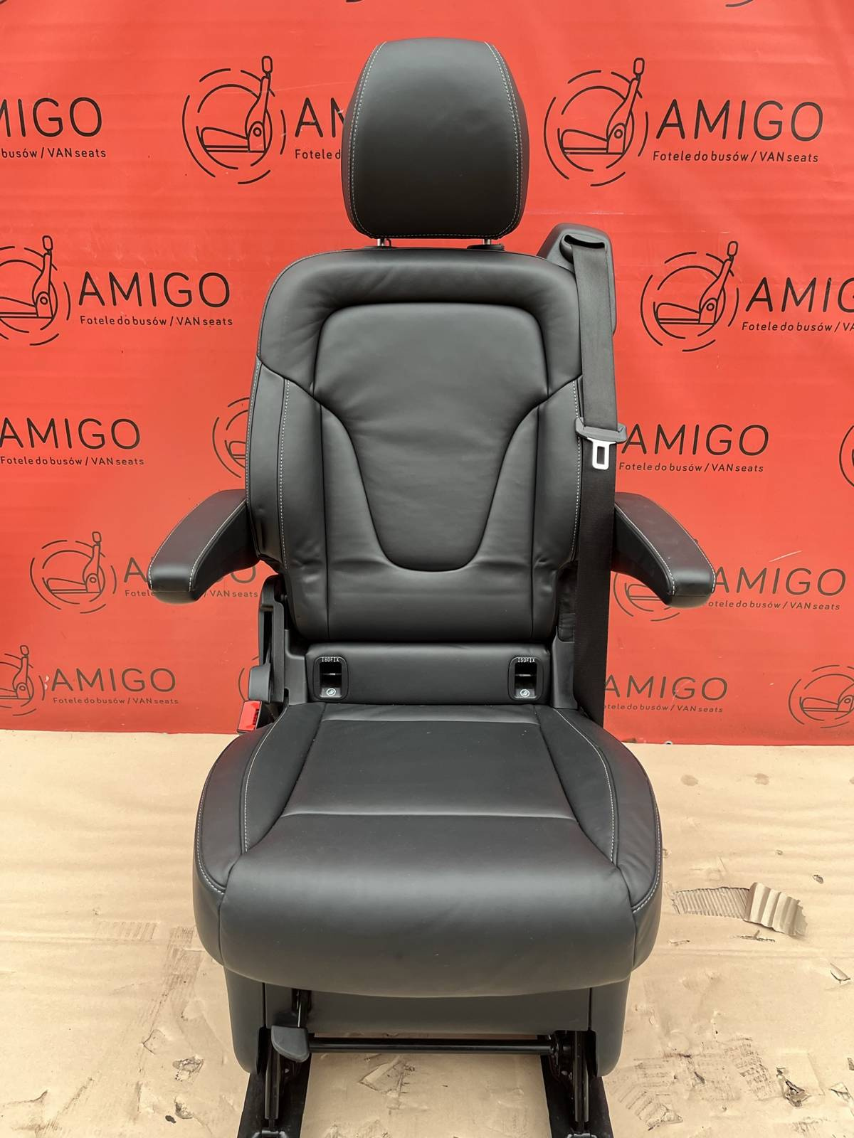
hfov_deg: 53.1
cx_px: 427
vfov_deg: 67.3
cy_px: 569
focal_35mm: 26
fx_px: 855
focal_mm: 5.1
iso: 125
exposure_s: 1/112
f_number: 1.6
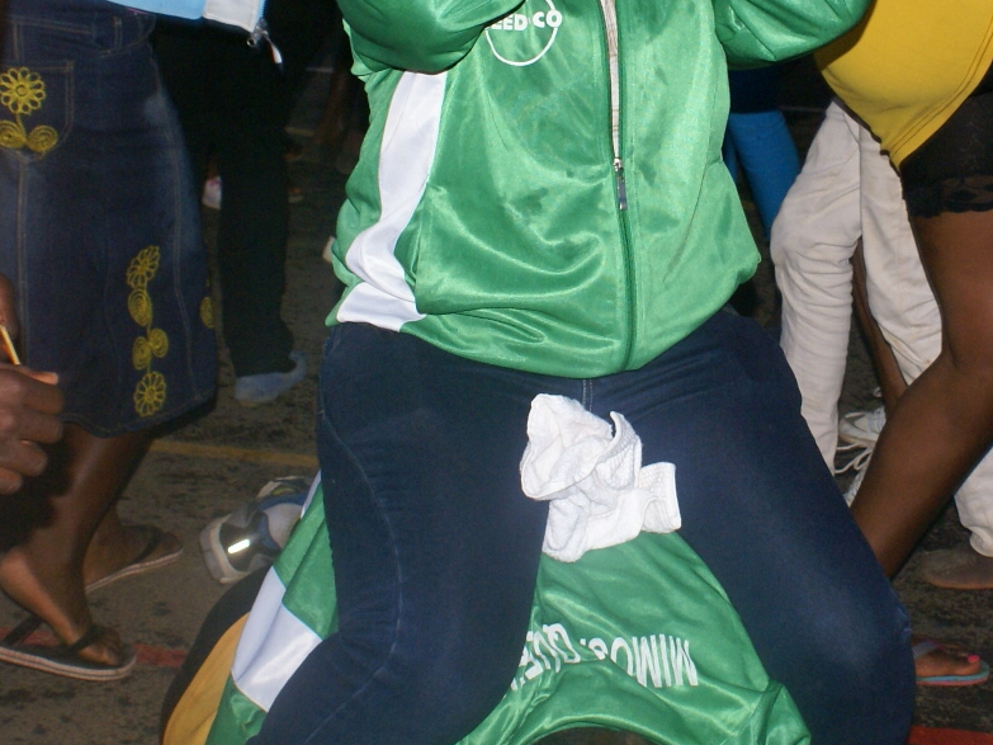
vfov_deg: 16.0
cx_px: 638
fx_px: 2639
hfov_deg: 21.3
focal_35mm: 92
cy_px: 165
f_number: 5.6
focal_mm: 26
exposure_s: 1/60
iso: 400
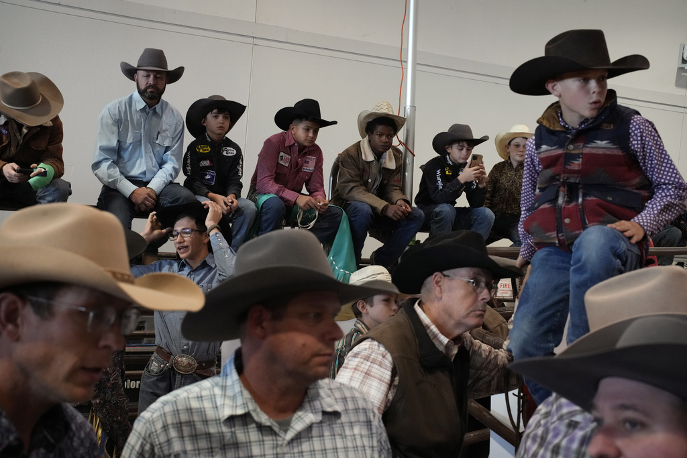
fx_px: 954
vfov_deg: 27.0
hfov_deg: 39.6
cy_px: 229
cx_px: 344
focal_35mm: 50
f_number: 6.3
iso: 4000
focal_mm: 50
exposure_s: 1/160
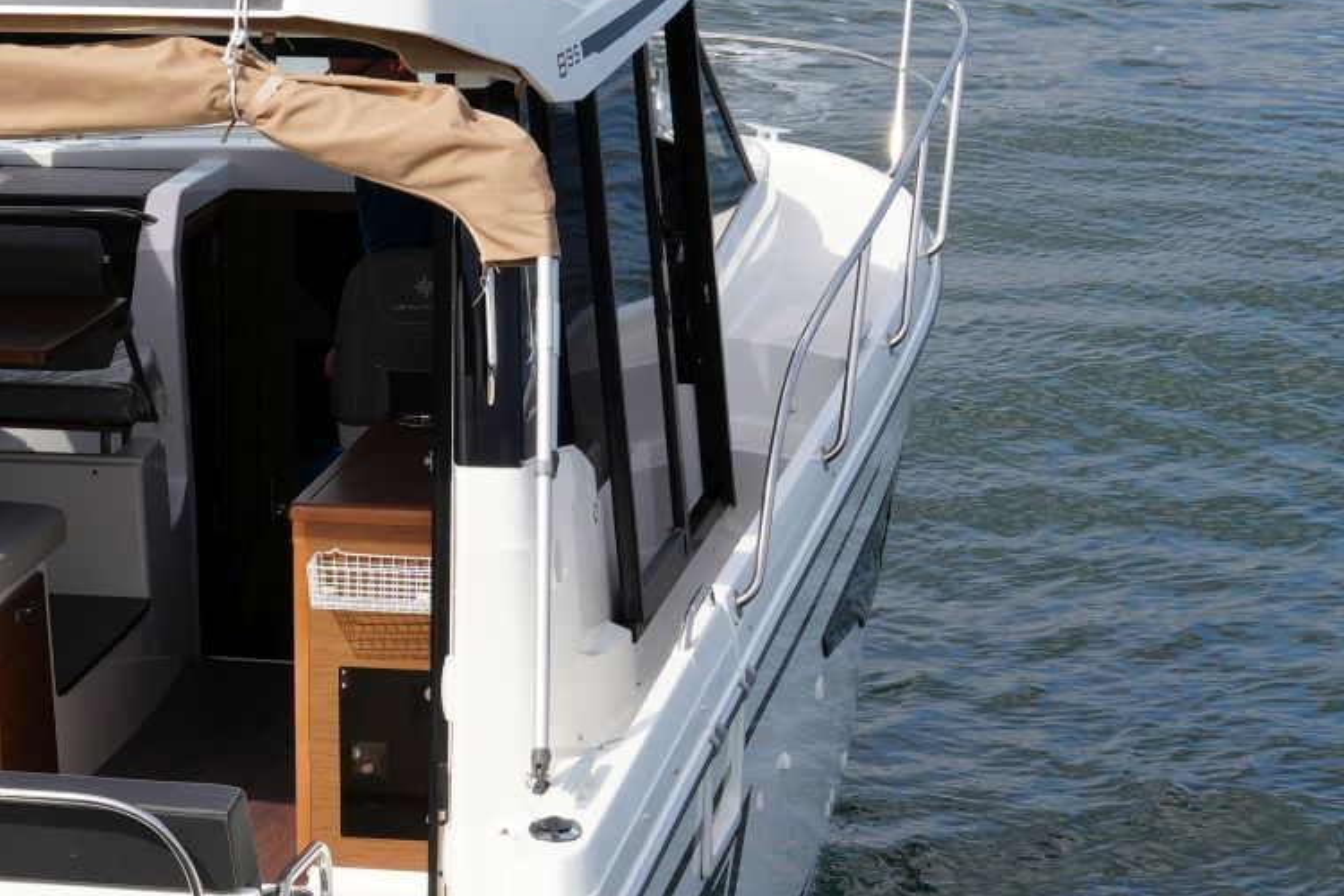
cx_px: 27
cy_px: 611
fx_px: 4831
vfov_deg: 10.6
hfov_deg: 15.6
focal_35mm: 129
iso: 100
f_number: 10
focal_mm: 33.7
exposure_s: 1/160
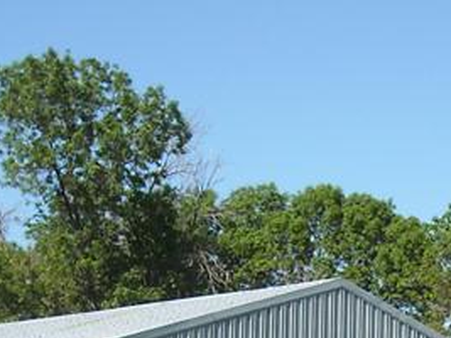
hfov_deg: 11.7
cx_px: 343
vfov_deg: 8.4
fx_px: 2201
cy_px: 622
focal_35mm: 169
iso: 64
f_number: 6.1
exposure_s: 1/184
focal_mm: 7.1
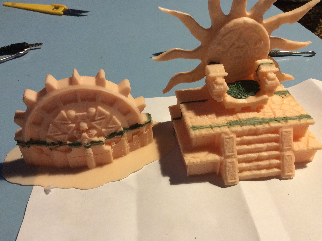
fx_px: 297
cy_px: 120
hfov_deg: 56.9
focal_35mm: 32
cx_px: 161
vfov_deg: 44.1
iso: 160
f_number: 2.4
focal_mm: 3.3
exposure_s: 1/25
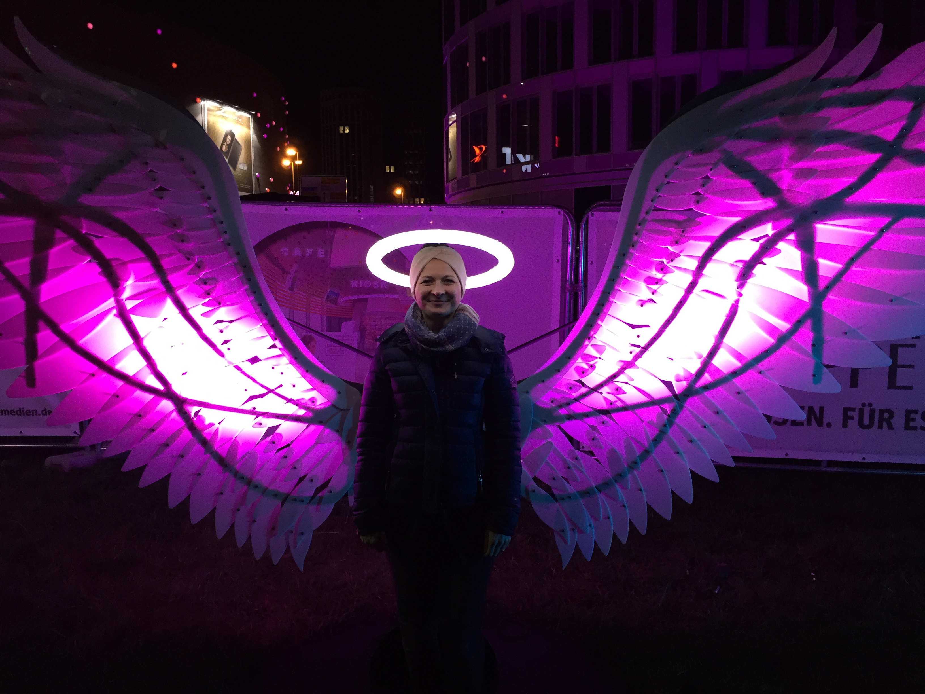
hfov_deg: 61.7
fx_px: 775
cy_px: 347
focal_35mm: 29
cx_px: 462
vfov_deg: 48.2
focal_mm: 4.15
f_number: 2.2
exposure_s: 1/33
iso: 125
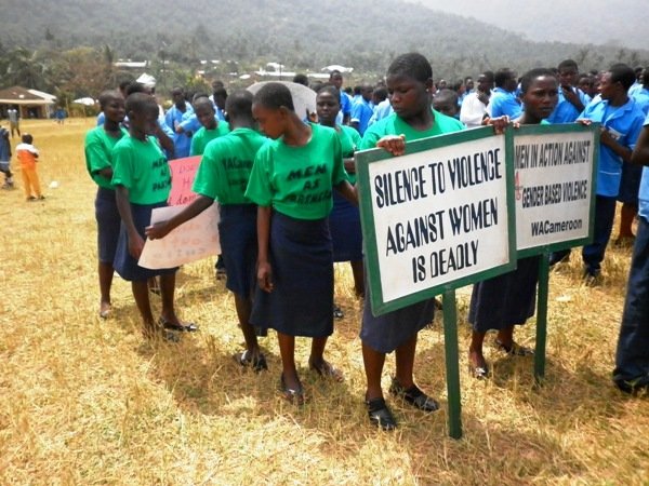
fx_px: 525
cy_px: 243
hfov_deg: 63.4
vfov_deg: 49.7
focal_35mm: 28
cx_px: 324
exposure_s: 1/500
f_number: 7.1
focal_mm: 5
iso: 400
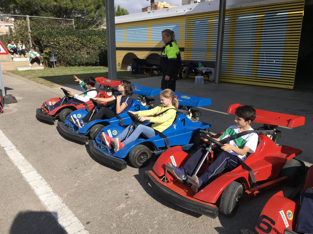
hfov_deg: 61.7
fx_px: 262
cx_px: 156
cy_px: 117
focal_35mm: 29
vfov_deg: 48.2
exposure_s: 1/1304
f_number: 2.2
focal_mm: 4.15
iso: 25
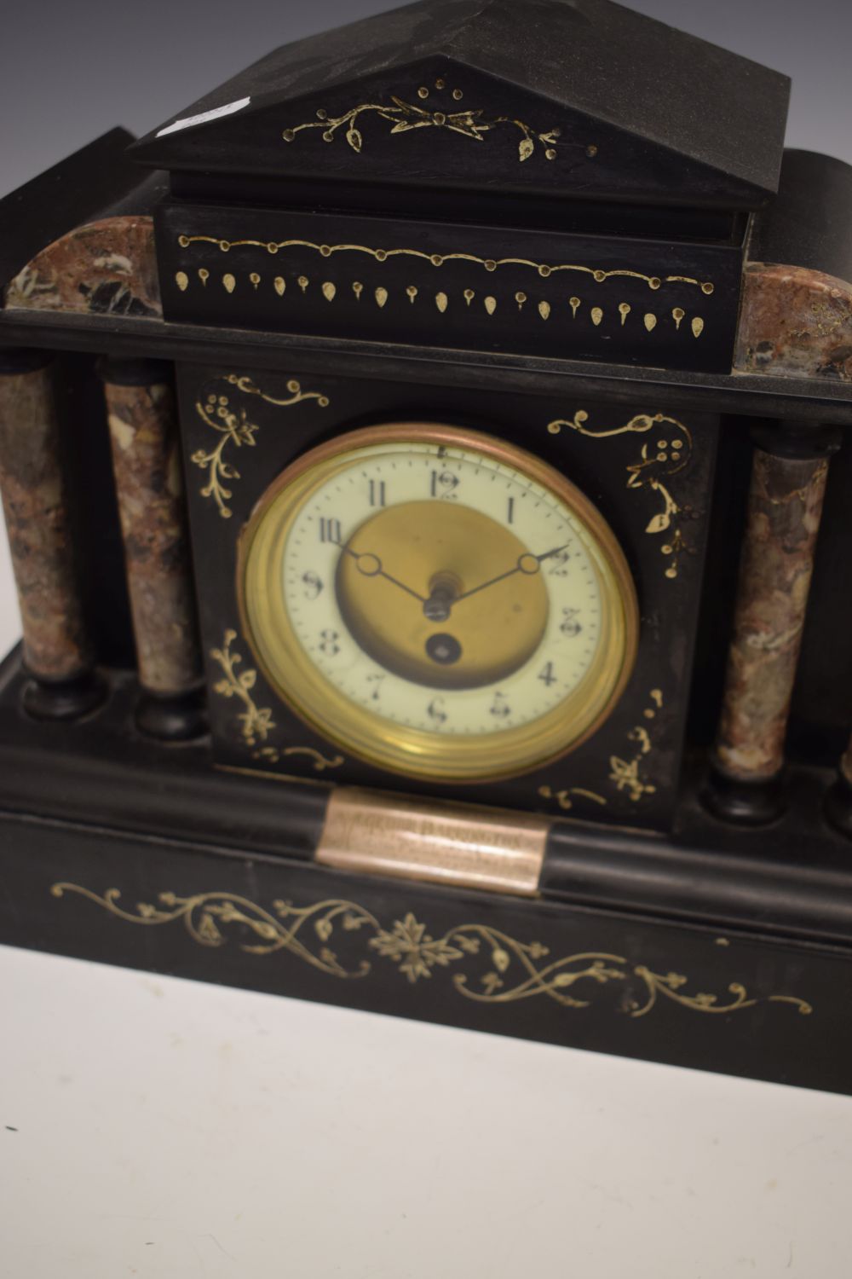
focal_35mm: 42
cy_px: 640
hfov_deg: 31.9
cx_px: 426
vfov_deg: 46.4
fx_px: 1491
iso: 400
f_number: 4.2
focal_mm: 28
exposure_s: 1/25
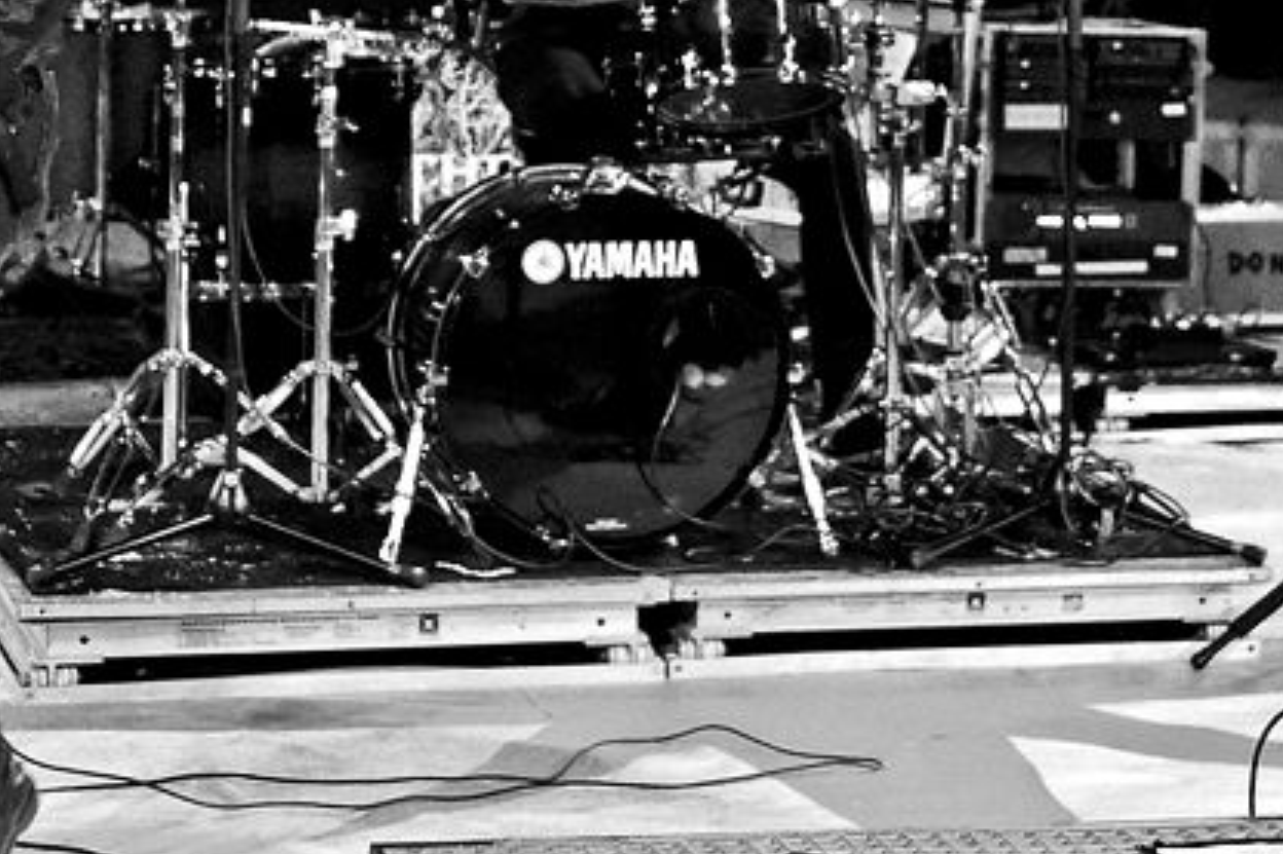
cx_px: 712
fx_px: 3598
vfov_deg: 13.5
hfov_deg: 20.2
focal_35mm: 101
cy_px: 156
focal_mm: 42
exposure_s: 1/200
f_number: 2.8
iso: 12800
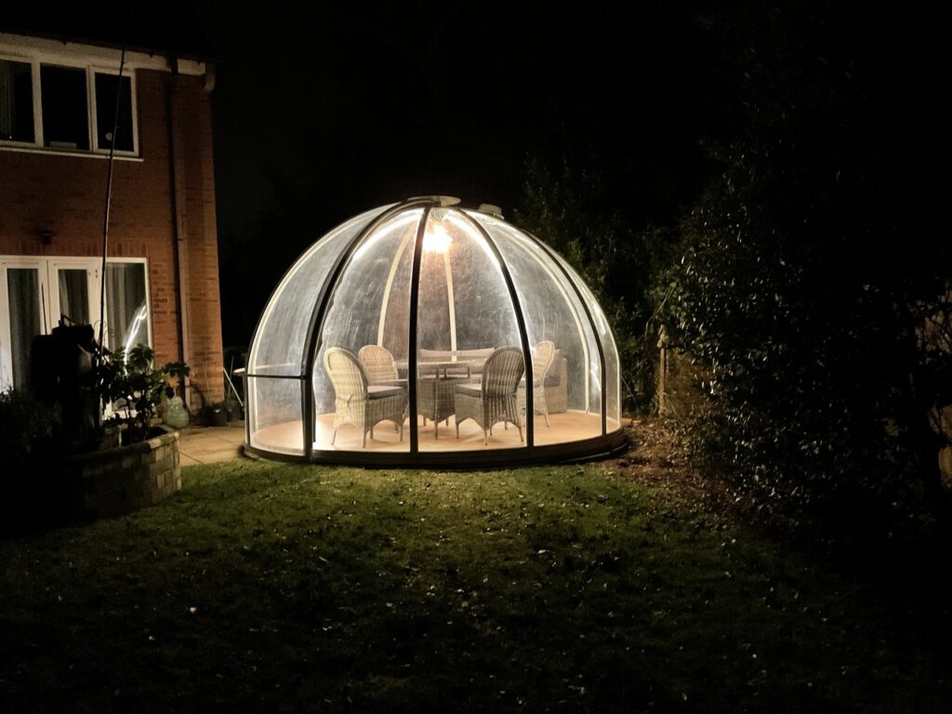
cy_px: 357
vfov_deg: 48.2
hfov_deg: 61.7
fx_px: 798
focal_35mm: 29
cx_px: 476
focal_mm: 3
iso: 500
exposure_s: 1/20
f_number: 1.8
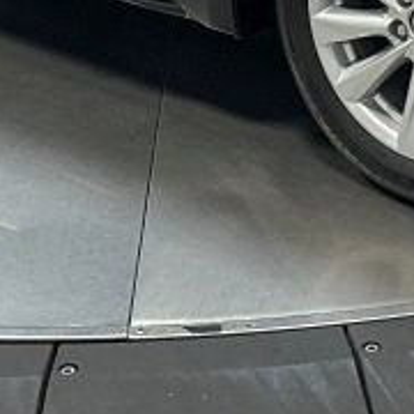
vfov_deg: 13.4
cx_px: 366
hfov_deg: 14.3
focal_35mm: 121
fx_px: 1637
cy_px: -260
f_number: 1.78
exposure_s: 1/60
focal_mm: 6.86
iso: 250
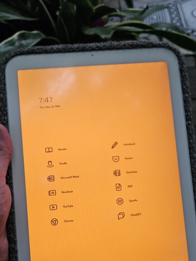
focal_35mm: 34
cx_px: 99
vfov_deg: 52.0
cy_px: 190
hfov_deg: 41.8
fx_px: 257
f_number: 1.8
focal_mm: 5.4
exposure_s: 1/138
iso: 640
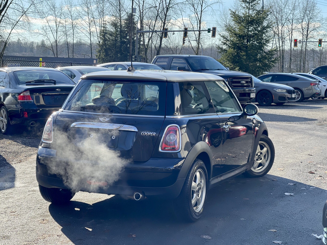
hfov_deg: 30.3
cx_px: 164
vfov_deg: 22.9
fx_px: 605
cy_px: 122
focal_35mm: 64
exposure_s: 1/408
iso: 32
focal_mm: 7.5
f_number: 2.2
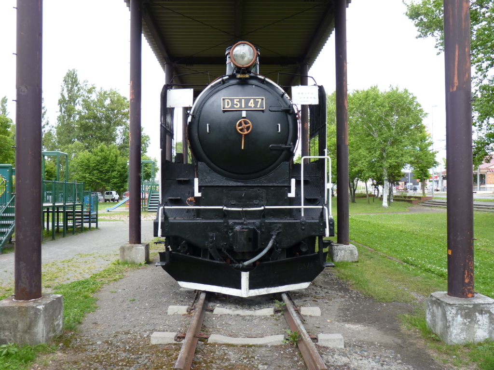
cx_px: 247
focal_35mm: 32
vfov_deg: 44.2
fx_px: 457
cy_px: 185
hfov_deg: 56.8
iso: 80
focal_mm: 5.6
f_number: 3
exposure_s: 1/125
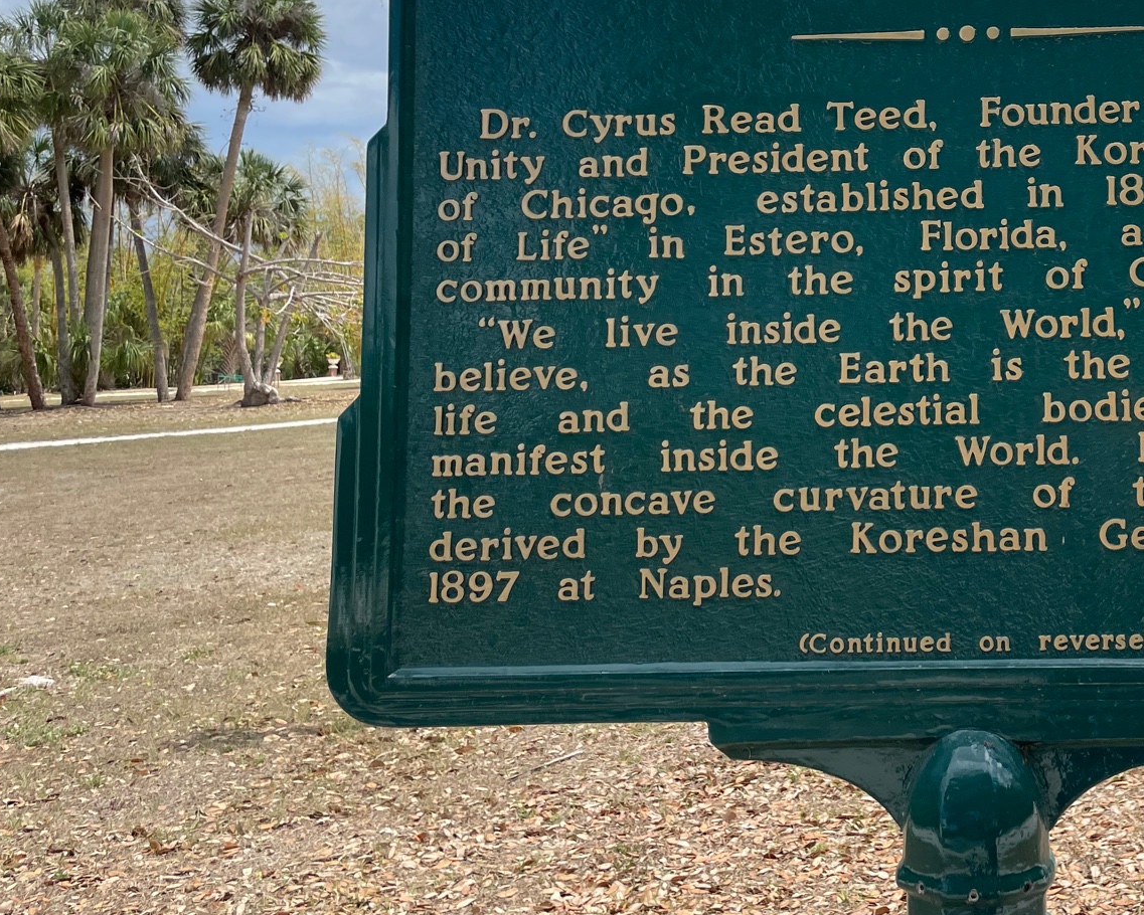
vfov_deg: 33.0
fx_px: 1524
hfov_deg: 38.8
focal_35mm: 45
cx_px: 984
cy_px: 277
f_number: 1.6
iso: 32
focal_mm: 4.2
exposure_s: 1/3401
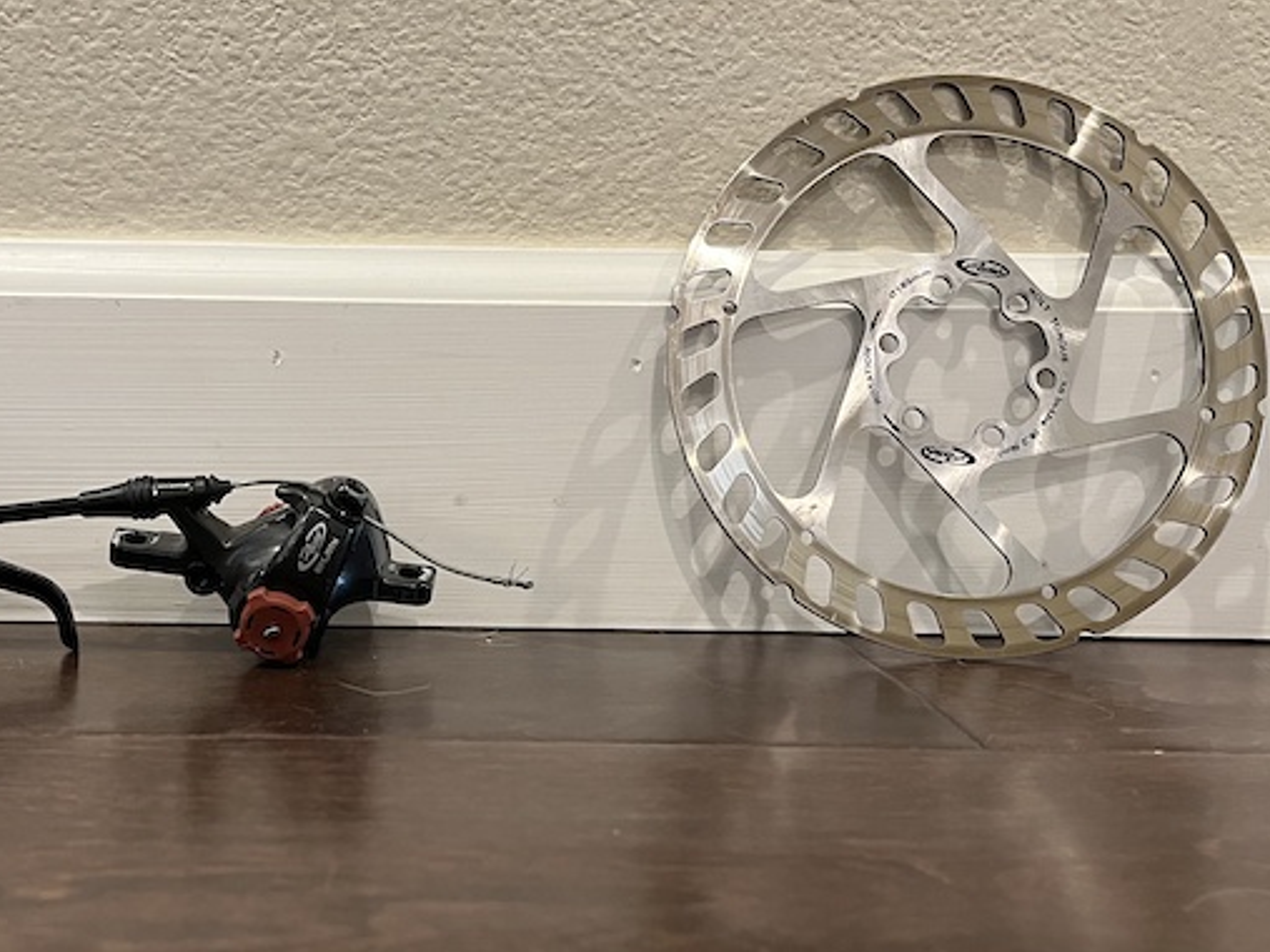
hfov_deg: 45.0
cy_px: 606
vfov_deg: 34.9
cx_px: 408
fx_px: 1504
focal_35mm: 41
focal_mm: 5.1
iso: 400
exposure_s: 1/40
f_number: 1.6
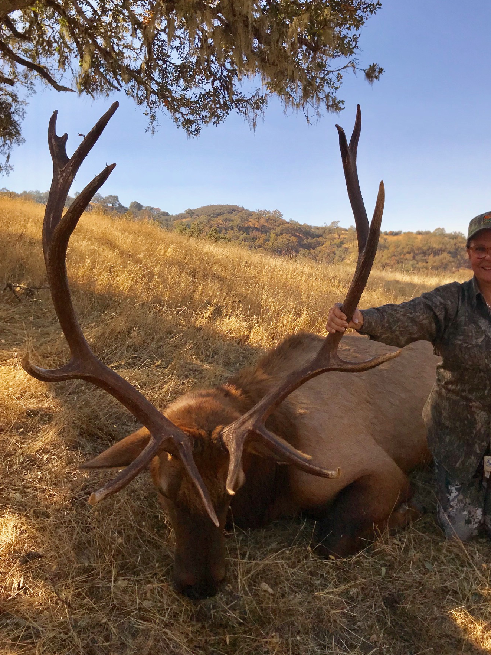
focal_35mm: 32
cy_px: 282
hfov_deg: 44.1
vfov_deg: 56.6
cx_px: 279
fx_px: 605
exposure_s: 1/3425
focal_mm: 3.99
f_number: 1.8
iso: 20
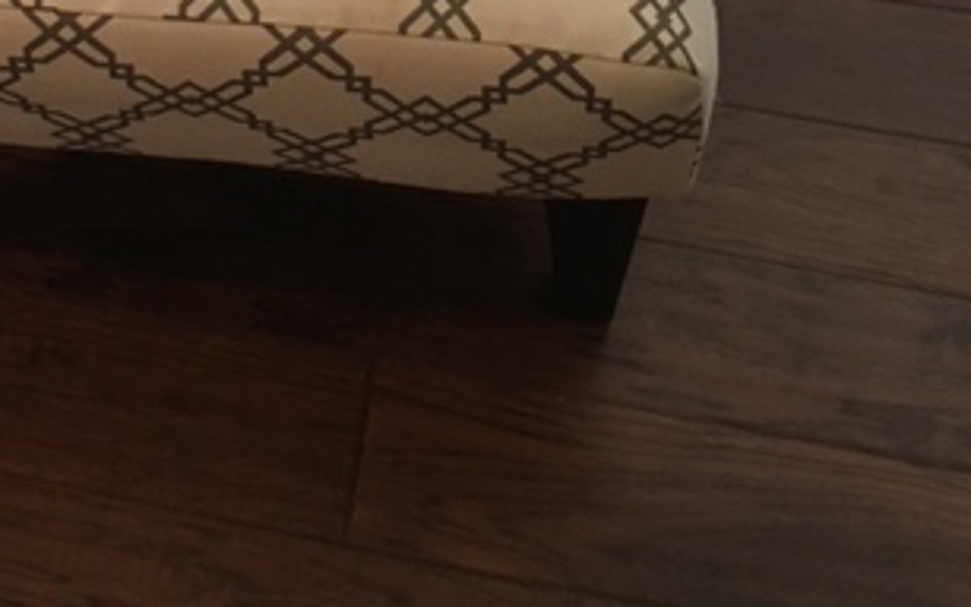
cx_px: 259
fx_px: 1694
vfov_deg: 17.8
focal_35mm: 64
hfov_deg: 31.5
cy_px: -348
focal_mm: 4.15
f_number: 2.2
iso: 160
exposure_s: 1/30
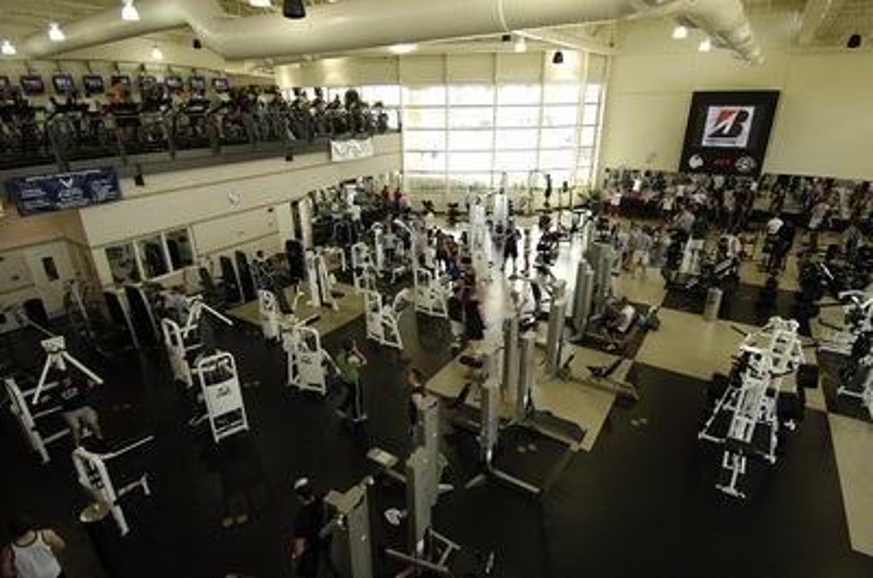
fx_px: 436
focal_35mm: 18
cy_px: 289
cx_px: 436
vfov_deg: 67.2
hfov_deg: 90.1
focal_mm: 12
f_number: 5
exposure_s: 1/20
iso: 100
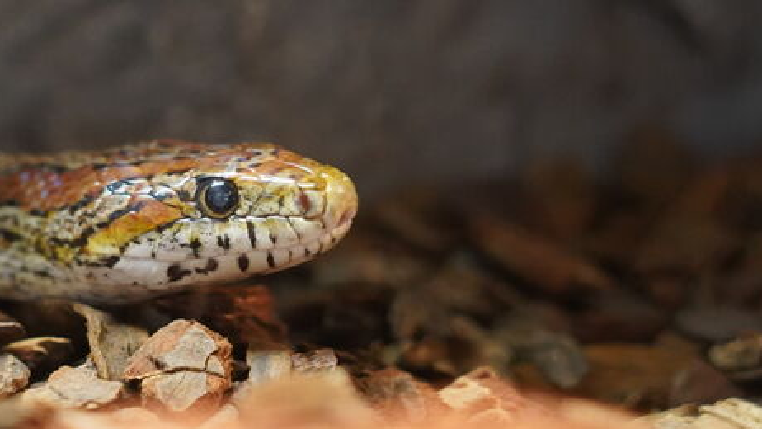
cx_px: 55
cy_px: 269
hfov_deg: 9.5
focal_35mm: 225
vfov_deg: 5.4
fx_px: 4547
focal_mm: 105
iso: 6400
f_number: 4
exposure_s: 1/160
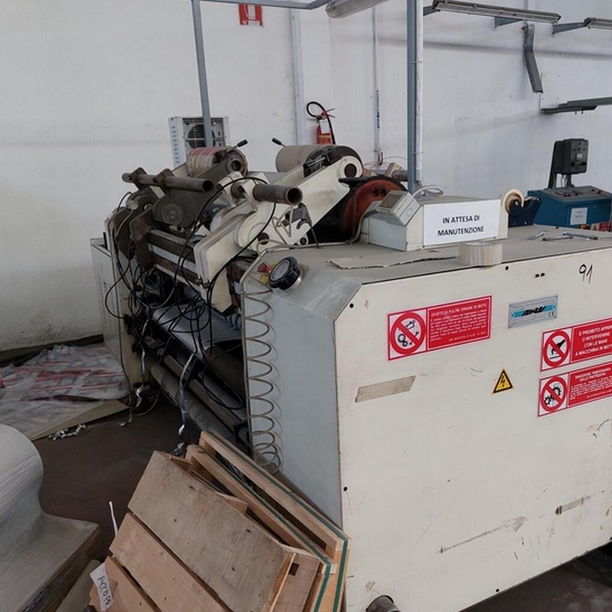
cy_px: 333
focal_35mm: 31
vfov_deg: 52.5
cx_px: 354
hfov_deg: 52.3
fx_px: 620
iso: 125
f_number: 1.8
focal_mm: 5.23
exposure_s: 1/100
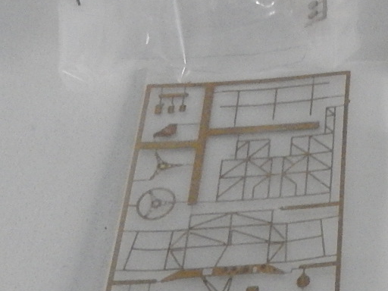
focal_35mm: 100
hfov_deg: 17.5
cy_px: 33
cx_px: 594
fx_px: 1121
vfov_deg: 14.6
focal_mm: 5.7
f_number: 3.8
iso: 800
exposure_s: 1/3
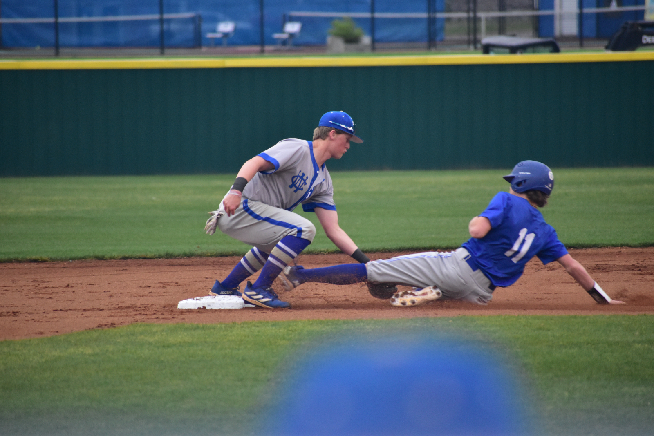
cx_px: 327
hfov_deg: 5.1
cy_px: 218
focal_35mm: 405
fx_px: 7358
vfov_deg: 3.4
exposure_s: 1/350
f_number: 6
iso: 2000
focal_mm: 270
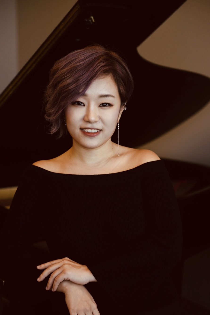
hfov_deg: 17.1
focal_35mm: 80
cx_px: 106
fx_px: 700
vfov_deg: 25.3
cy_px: 179
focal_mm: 70
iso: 200
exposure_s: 1/160
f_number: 2.8
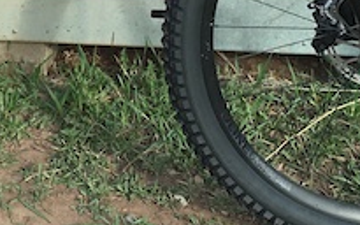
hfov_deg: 16.8
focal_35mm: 120
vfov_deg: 10.5
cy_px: -135
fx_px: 1177
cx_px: -39
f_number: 2.2
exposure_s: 1/243
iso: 25
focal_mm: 4.15
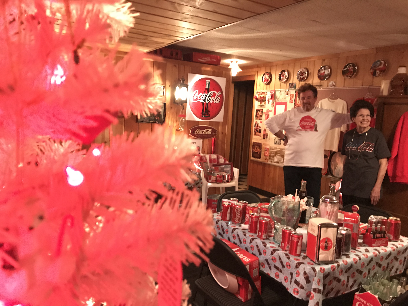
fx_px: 330
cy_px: 153
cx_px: 204
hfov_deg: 63.4
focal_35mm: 28
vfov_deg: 49.7
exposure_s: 1/5
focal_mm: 3.99
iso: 100
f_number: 1.8
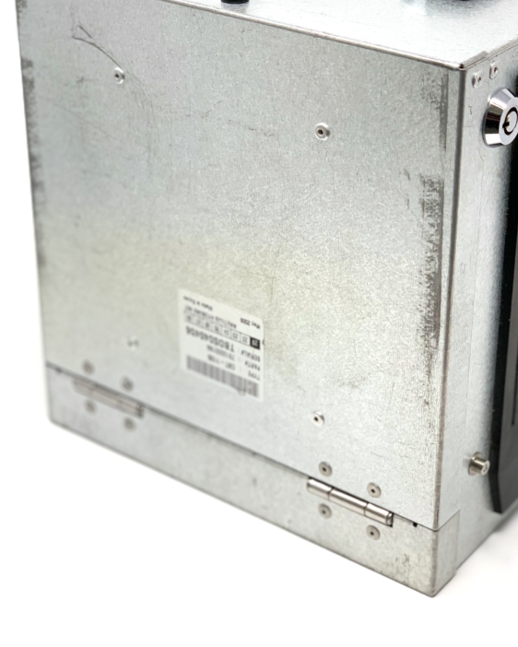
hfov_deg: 20.7
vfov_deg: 25.6
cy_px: 227
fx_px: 1417
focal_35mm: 74
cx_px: 323
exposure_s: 1/122
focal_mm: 6
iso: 25
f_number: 2.4
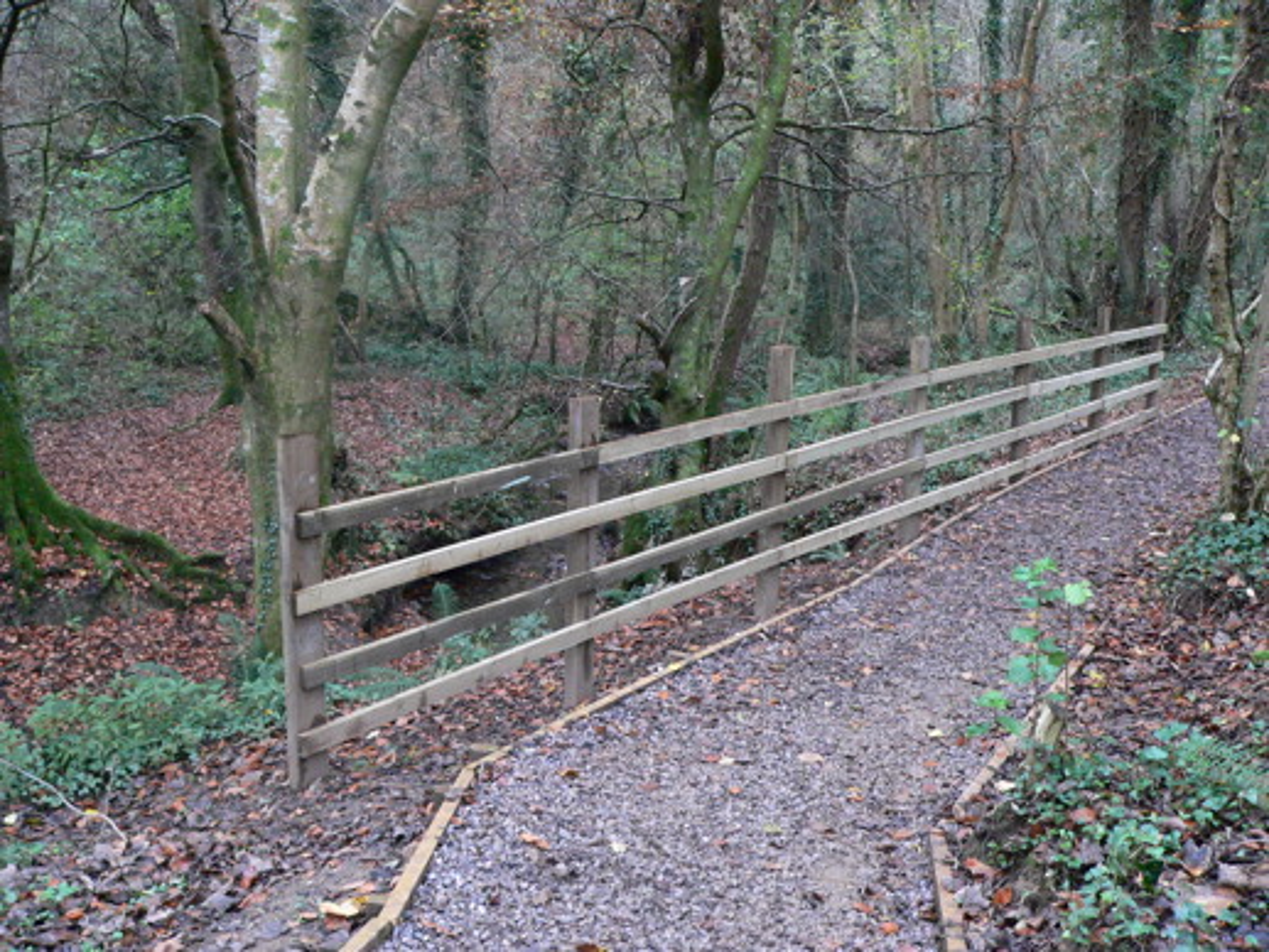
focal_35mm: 36
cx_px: 634
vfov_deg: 39.7
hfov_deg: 51.3
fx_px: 1320
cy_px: 476
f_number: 2.8
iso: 400
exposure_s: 1/80
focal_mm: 6
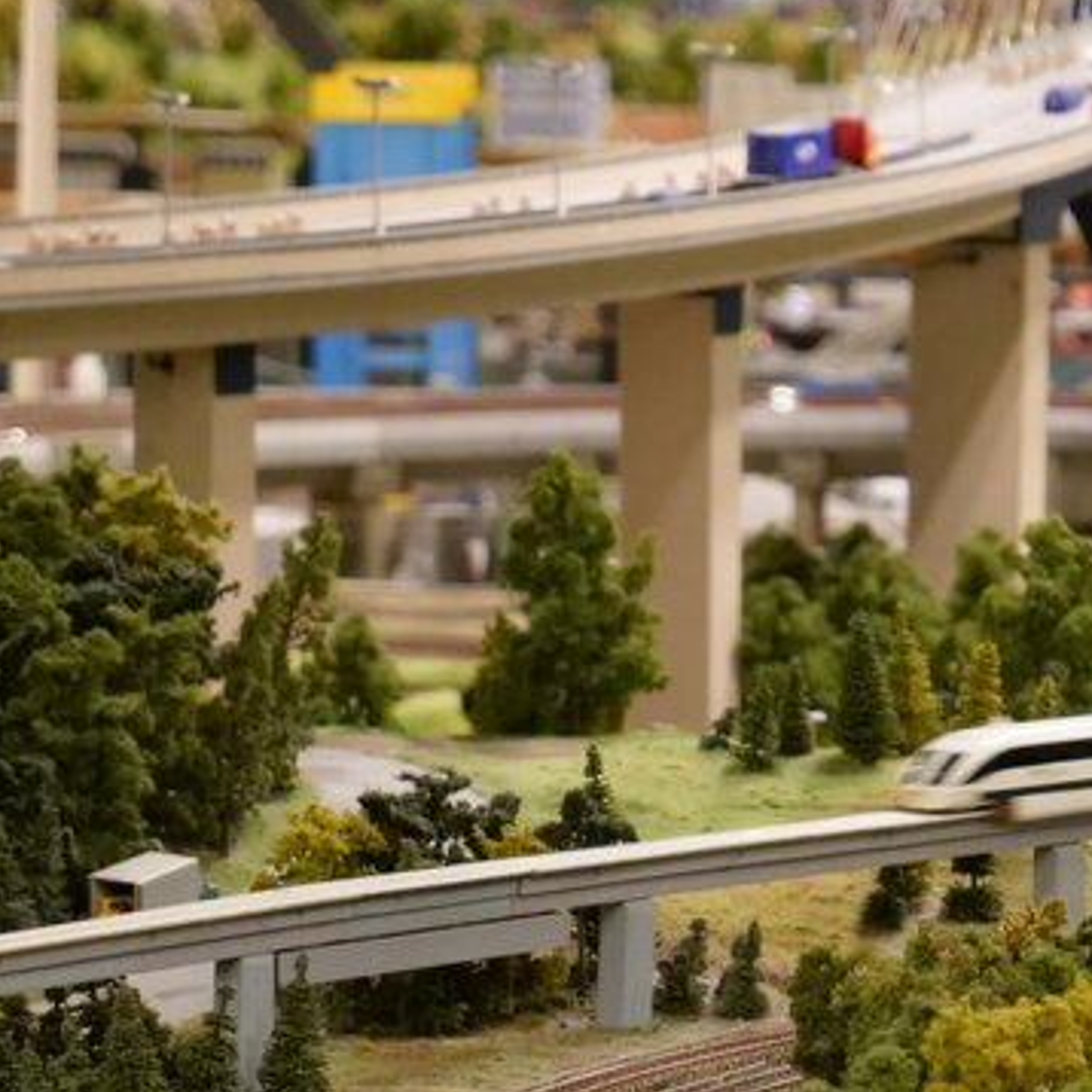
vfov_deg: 7.4
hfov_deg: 7.3
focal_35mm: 237
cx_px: 1165
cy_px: 750
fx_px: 8459
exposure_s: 1/125
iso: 3200
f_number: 4
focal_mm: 60
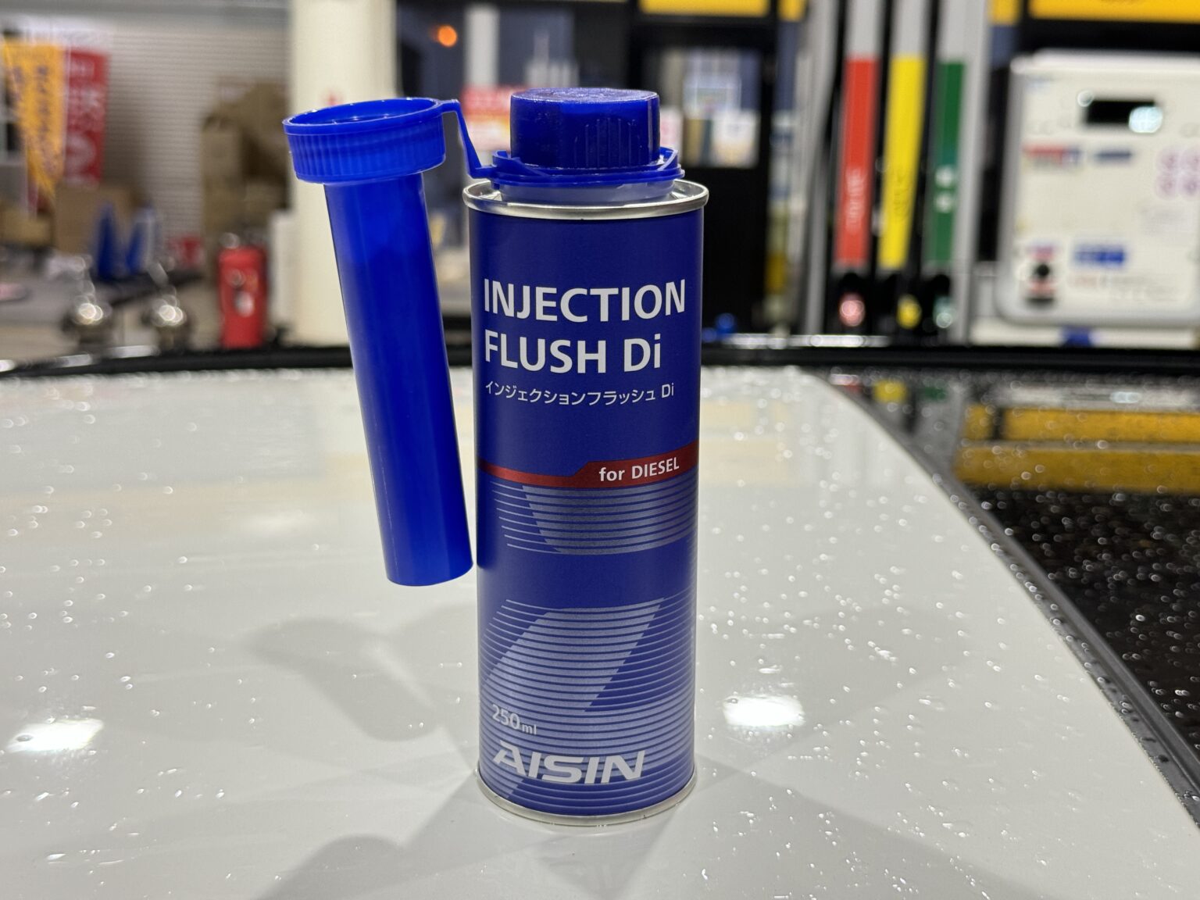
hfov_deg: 39.7
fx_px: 1664
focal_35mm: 48
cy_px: 450
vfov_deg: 30.3
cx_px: 600
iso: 200
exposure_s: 1/40
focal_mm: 6.86
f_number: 1.78
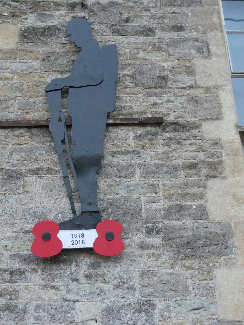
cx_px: 122
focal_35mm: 47
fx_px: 442
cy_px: 162
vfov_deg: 40.4
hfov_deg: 30.9
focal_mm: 8.4
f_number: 2.8
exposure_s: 1/80
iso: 1600
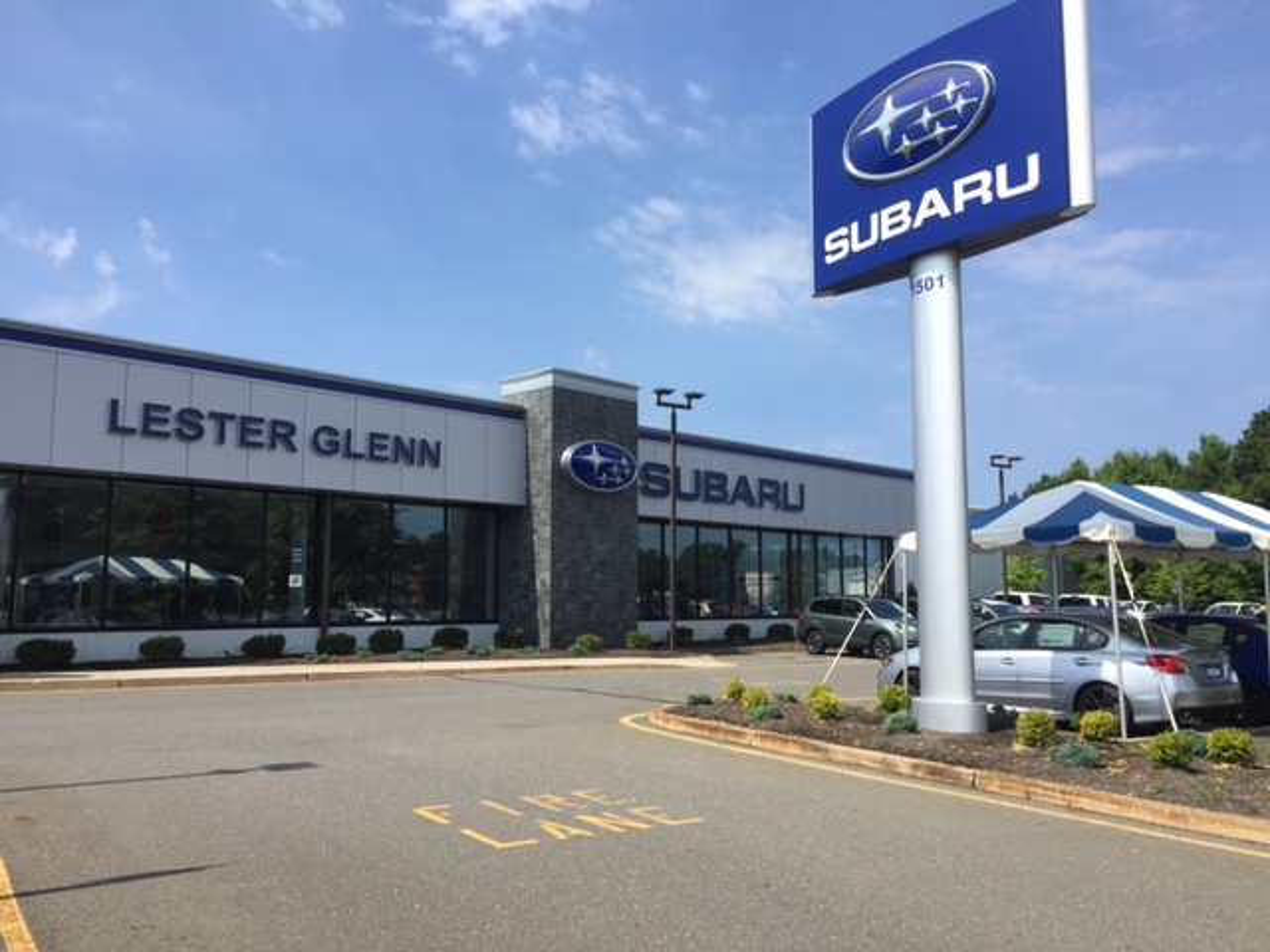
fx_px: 1064
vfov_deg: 48.2
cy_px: 476
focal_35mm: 29
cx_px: 635
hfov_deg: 61.7
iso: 32
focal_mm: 4.15
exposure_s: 1/1721
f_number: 2.2
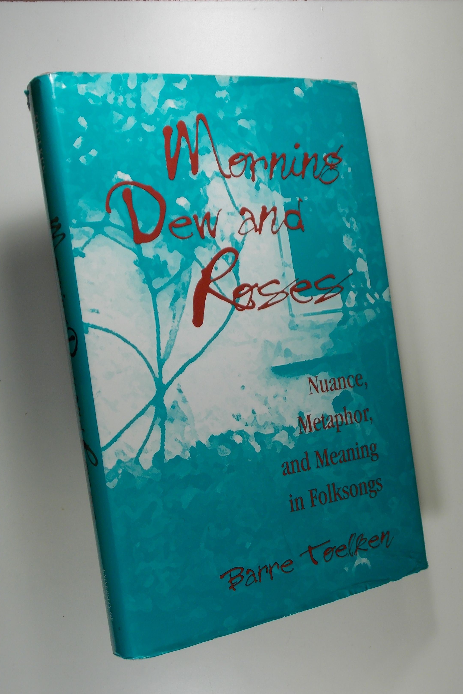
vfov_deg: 41.1
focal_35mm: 48
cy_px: 348
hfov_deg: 28.1
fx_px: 926
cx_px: 225
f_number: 3.7
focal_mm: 8.1
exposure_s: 1/200
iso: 80
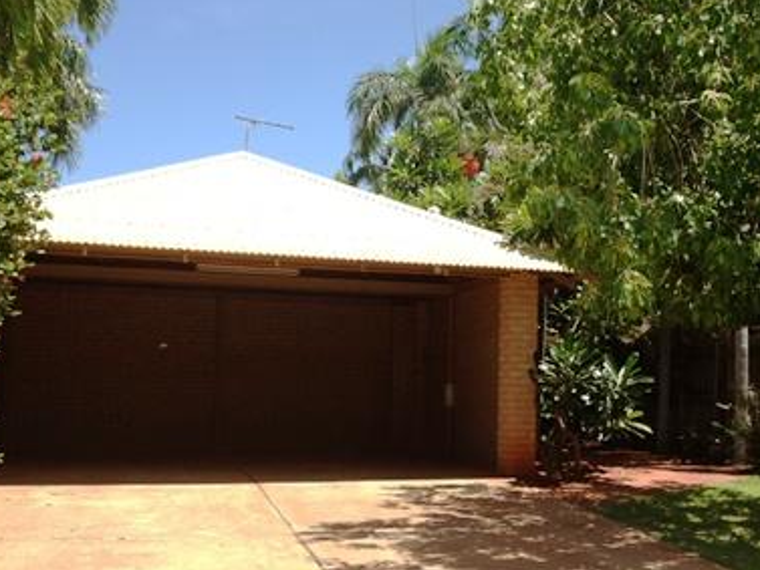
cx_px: 522
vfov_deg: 26.1
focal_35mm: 56
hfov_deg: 33.9
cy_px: 346
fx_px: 1230
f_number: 2.4
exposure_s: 1/951
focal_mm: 4.12
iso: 50
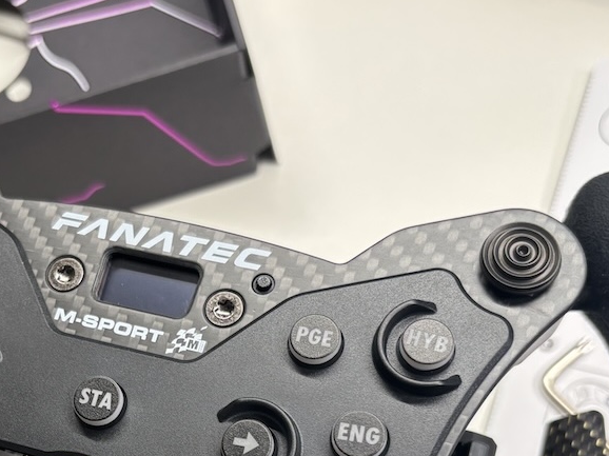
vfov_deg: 25.7
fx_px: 950
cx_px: 172
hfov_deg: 35.0
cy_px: 451
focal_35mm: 54
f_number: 1.6
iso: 125
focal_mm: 5.96
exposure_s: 1/60
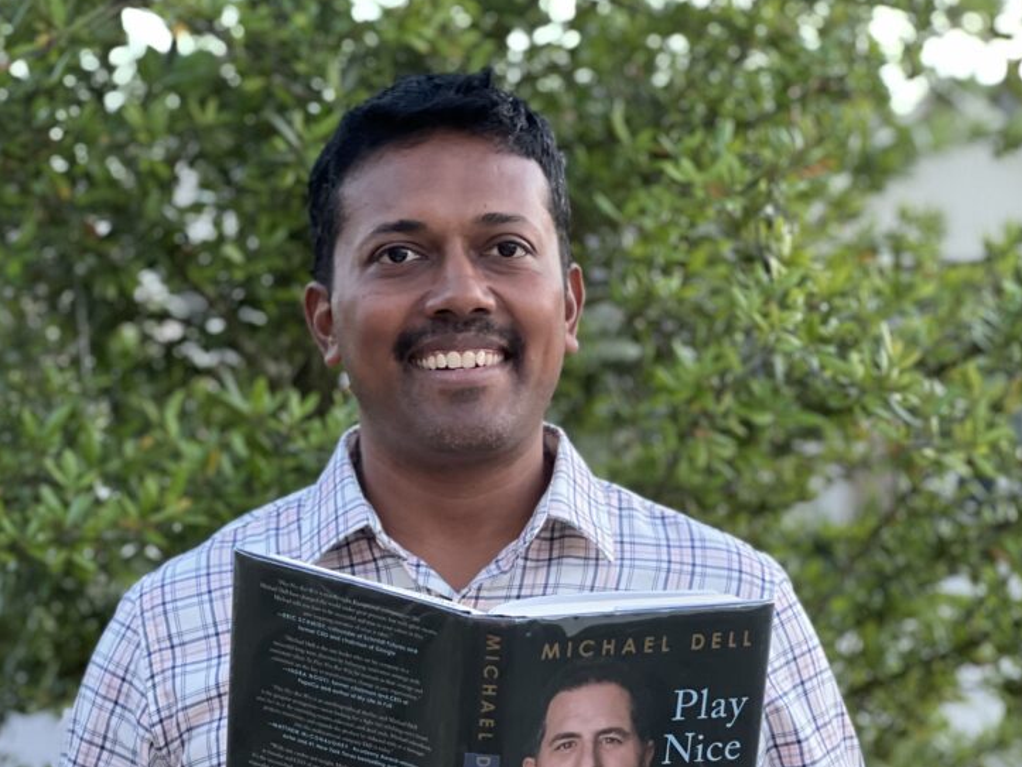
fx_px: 3220
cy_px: 527
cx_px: 373
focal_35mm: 109
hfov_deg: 18.0
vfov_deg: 13.6
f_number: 2.8
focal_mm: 9
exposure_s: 1/30
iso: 400
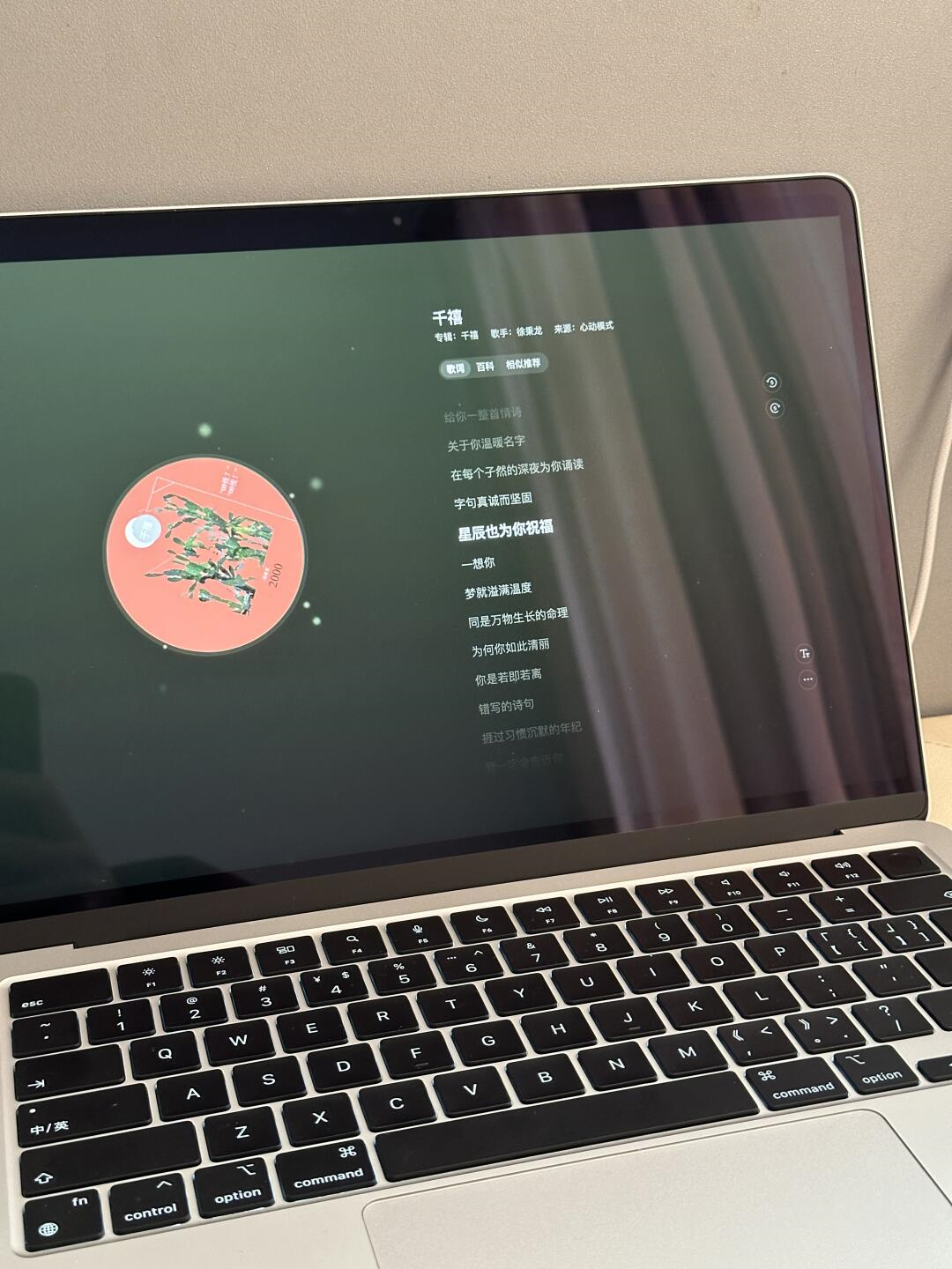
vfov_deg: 39.7
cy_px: 634
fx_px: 1760
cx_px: 476
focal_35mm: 48
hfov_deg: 30.3
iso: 500
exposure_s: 1/40
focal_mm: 6.86
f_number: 1.78
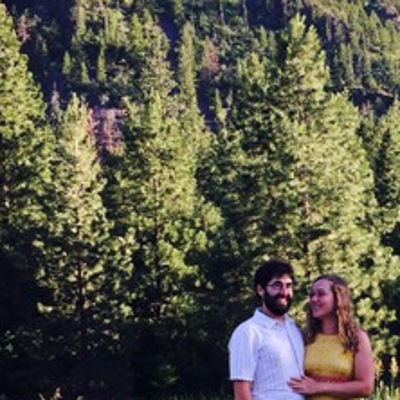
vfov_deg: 23.1
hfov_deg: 22.5
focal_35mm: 74
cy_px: 305
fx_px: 967
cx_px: 400
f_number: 2.2
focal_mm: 4.15
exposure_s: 1/304
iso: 32
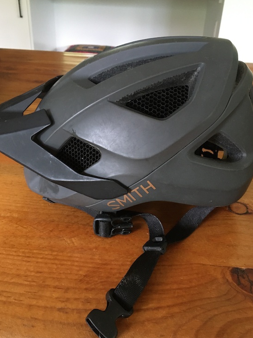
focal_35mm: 32
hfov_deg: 44.2
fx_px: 312
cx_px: 124
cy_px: 158
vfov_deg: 56.8
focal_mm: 4.15
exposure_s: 1/20
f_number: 2.2
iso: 200
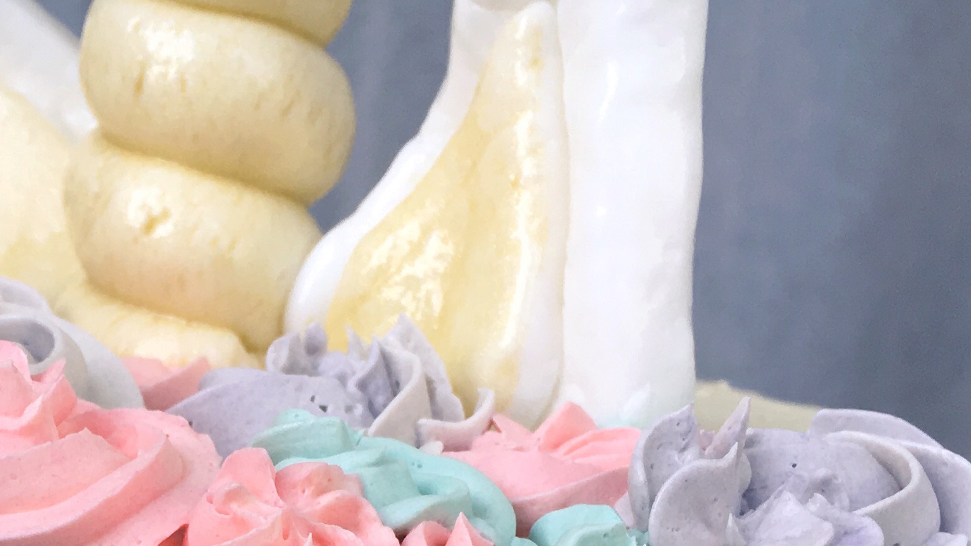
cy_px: 892
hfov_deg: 24.9
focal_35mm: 83
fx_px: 2137
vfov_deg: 13.5
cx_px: 105
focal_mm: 4.15
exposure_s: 1/100
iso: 32
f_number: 2.2
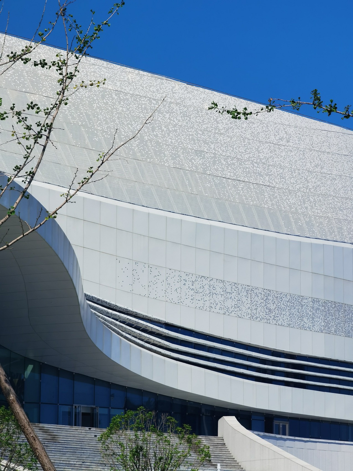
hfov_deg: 11.0
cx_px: 176
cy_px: 236
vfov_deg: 14.6
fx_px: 1836
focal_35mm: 135
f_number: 3.4
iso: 50
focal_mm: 14.46
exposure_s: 1/1715
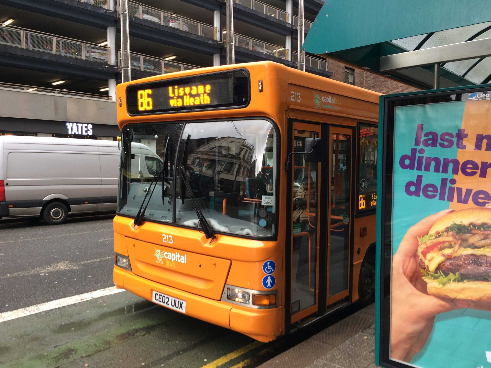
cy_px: 190
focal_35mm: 30
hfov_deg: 60.0
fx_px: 426
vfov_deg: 46.8
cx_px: 241
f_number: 2.2
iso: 50
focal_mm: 4.15
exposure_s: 1/50
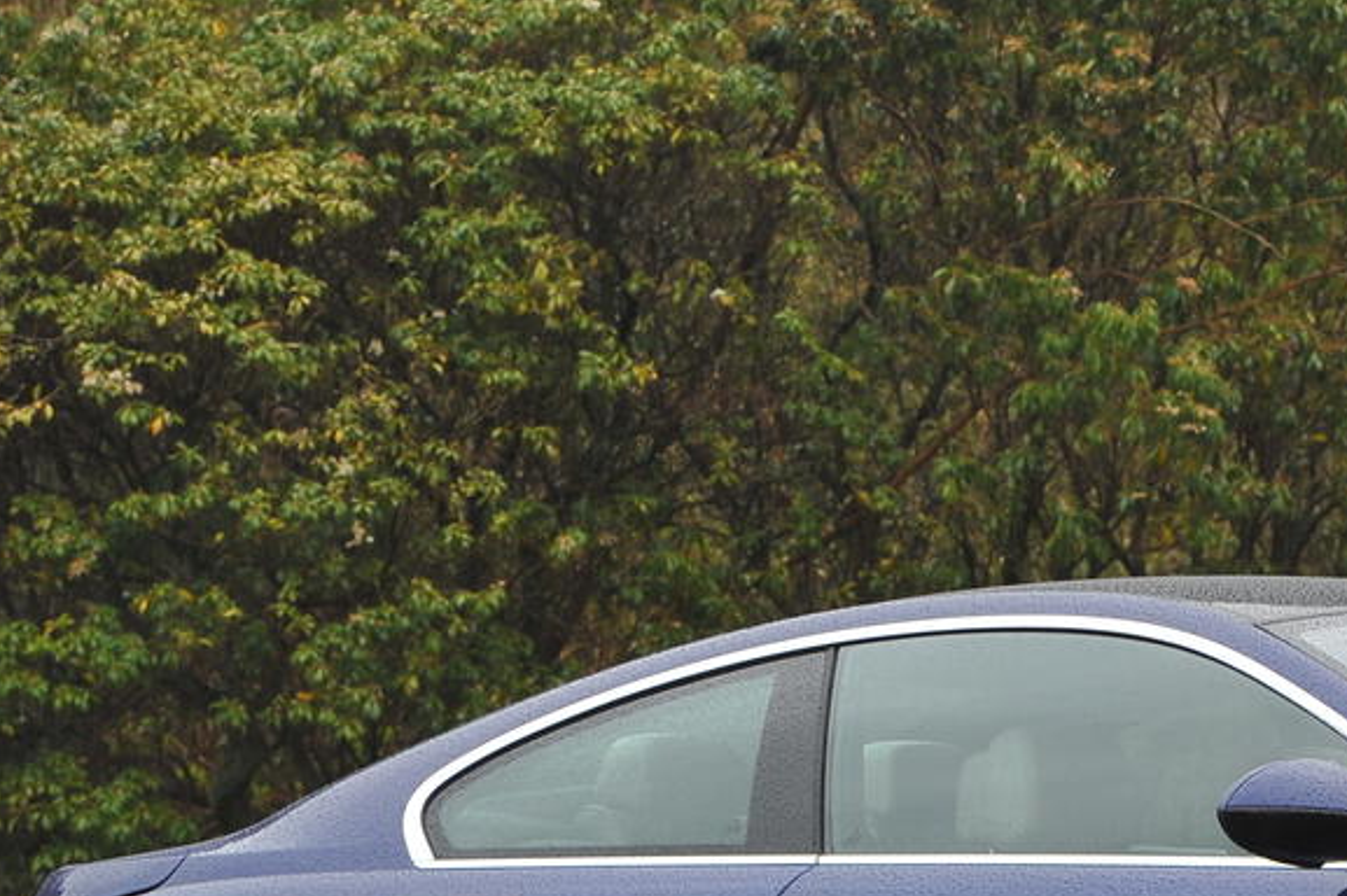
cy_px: 658
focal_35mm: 338
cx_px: 1489
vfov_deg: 4.1
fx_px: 12639
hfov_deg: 6.1
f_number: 9
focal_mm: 130
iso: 400
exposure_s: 1/40
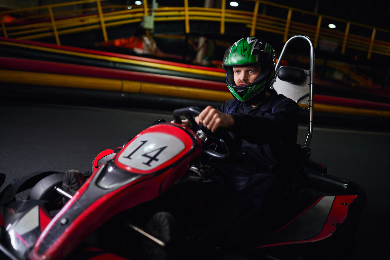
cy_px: 130
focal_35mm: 35
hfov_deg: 54.4
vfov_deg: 37.8
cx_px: 195
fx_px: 379
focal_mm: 35
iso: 1000
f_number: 1.8
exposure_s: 1/320
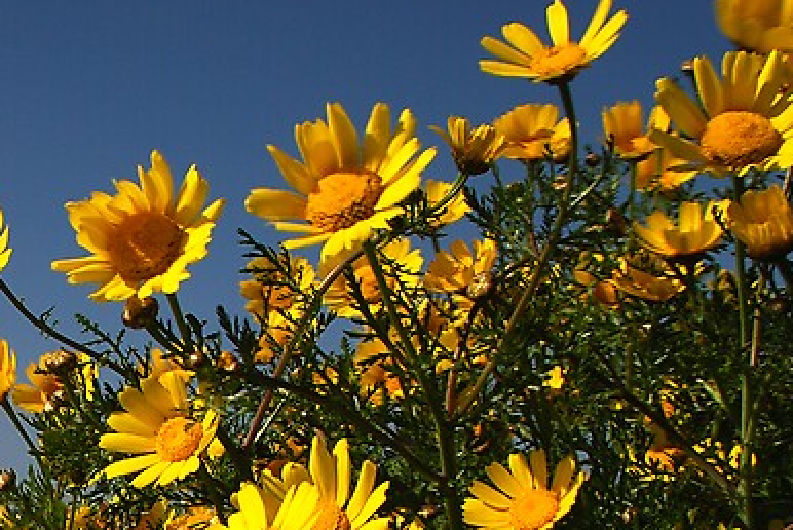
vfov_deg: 18.8
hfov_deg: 27.1
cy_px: 570
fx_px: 1543
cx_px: -8
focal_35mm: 70
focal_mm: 18
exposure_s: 1/200
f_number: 8
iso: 100
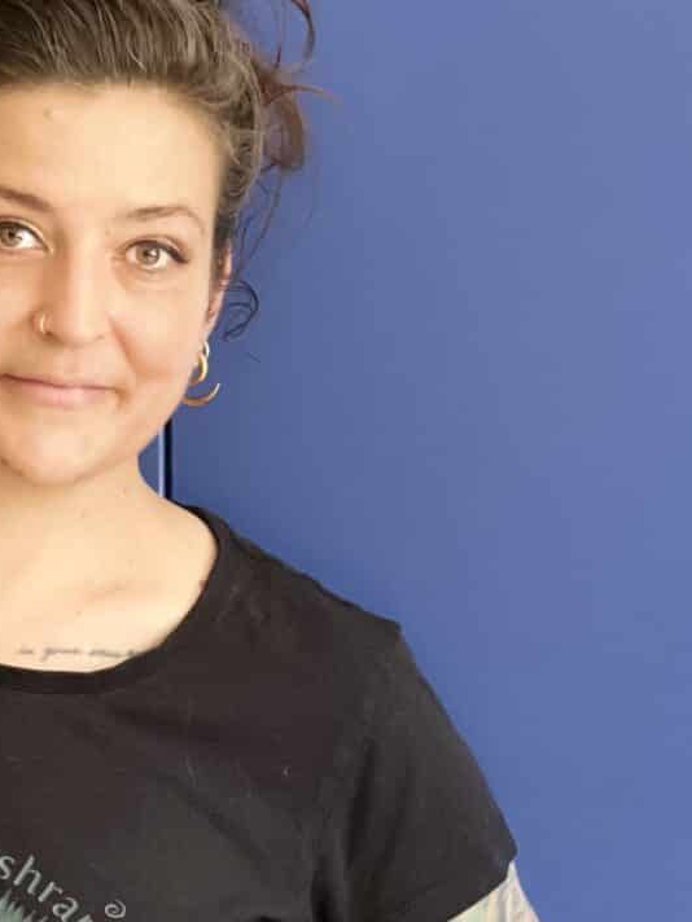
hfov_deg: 8.9
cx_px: 209
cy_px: 704
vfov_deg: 11.9
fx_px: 4425
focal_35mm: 166
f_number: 2.8
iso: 400
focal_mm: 9
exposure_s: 1/40
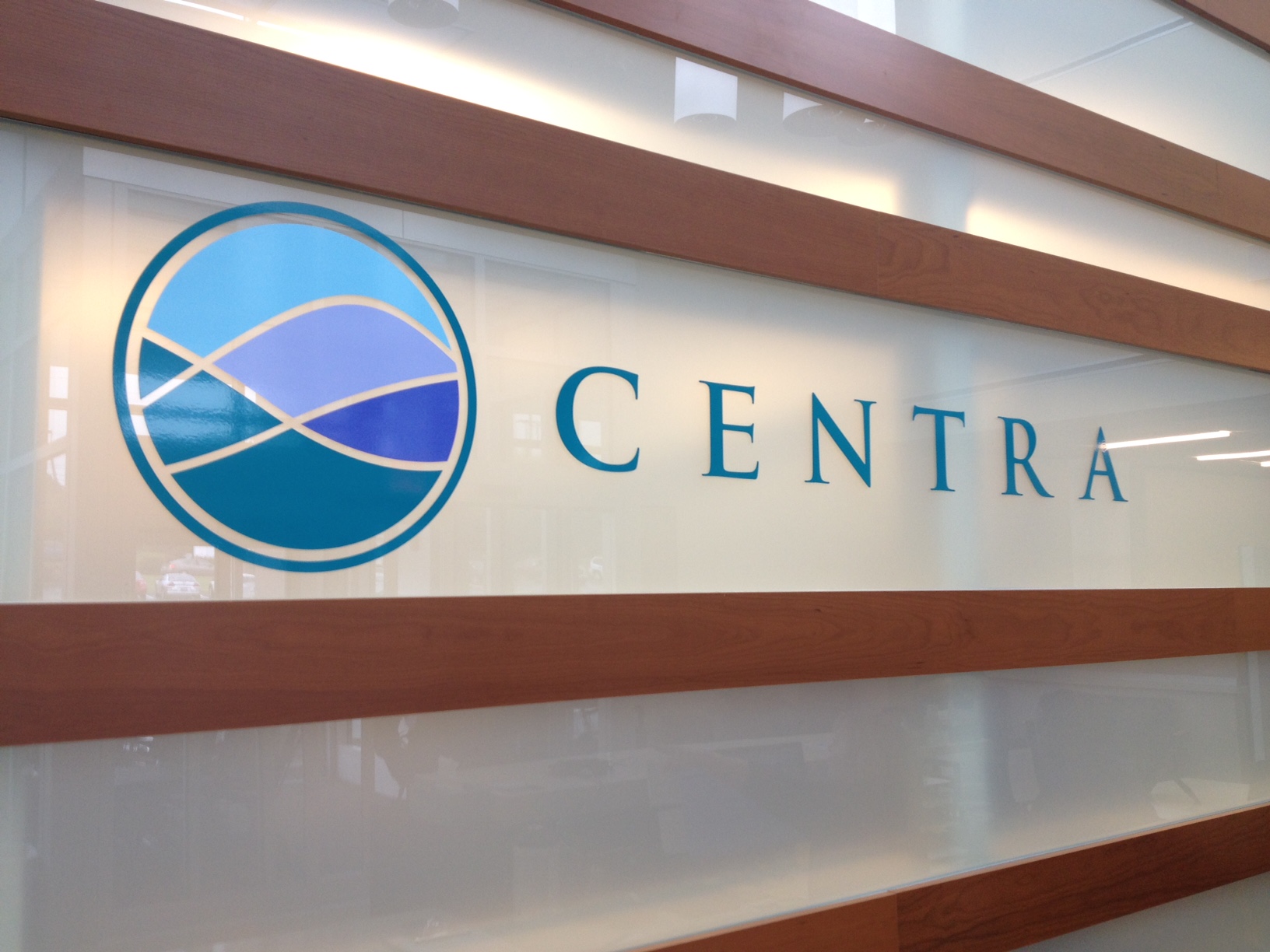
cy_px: 476
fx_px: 1284
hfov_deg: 52.6
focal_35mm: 35
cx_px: 635
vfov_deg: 40.7
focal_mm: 4.28
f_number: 2.4
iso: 50
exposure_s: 1/24
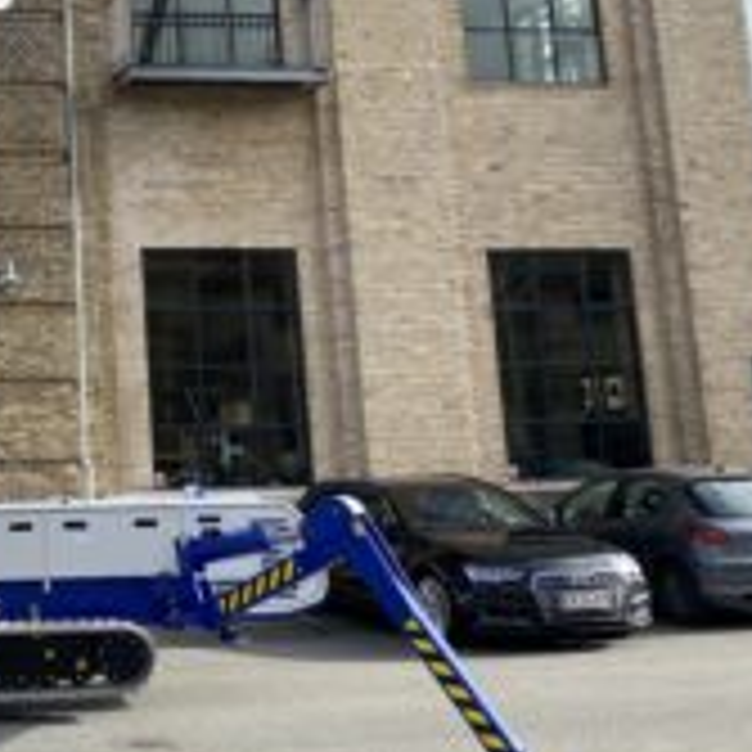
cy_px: 198
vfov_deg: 30.6
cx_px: -32
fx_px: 1352
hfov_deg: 28.8
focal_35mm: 55
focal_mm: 4.25
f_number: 1.8
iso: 32
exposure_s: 1/1025
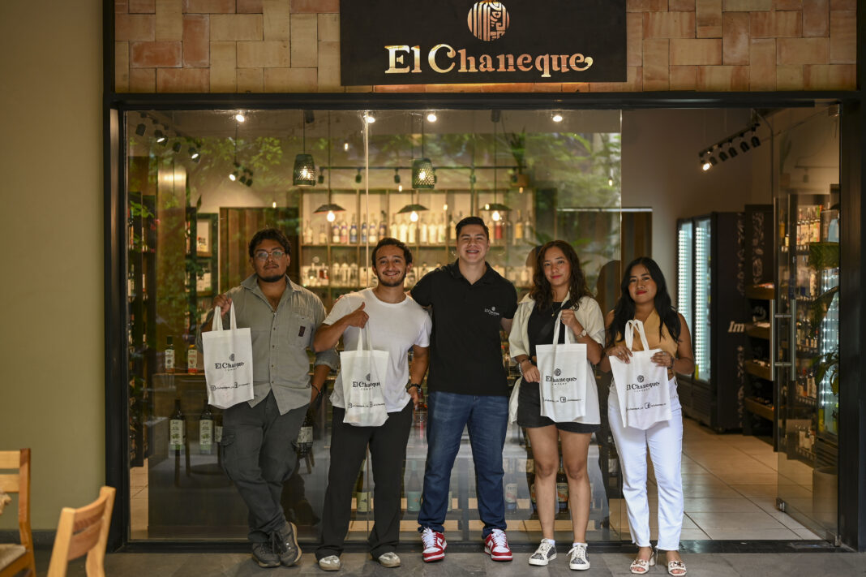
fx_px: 1202
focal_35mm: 50
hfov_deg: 39.6
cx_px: 433
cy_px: 288
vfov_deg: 27.0
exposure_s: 1/60
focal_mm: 50
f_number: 1.8
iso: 125
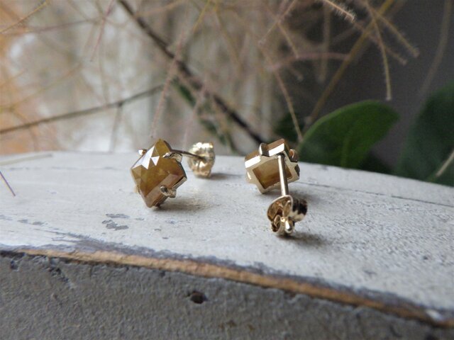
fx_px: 446
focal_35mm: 34
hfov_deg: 54.0
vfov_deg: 41.8
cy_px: 170
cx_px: 227
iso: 800
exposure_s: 1/1500
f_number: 4.6
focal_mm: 6.1
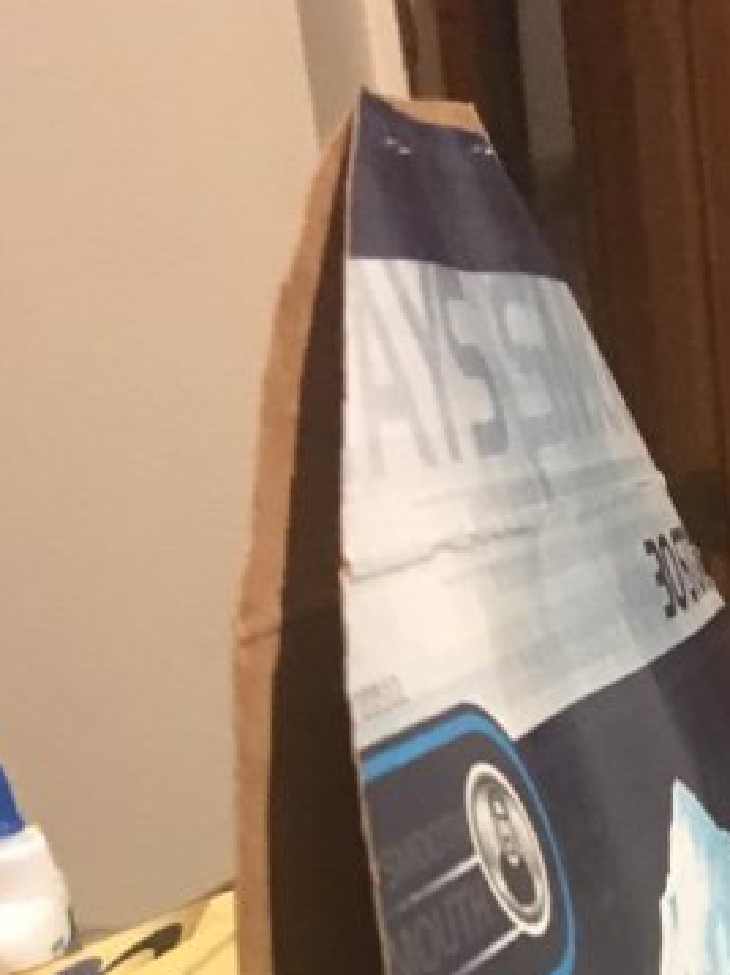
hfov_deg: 16.8
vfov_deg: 21.1
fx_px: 2337
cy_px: 1321
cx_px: 921
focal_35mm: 83
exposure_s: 1/15
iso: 320
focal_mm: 4.15
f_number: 2.2
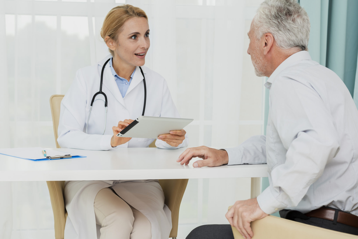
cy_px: 120
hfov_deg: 23.9
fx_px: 846
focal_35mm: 85
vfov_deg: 16.1
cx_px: 179
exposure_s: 1/160
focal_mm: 85
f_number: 7.1
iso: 160
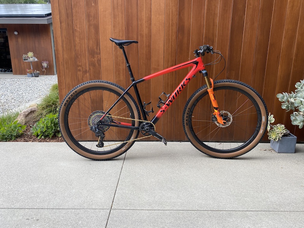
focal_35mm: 26
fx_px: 228
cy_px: 114
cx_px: 152
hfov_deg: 67.3
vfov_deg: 53.1
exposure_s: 1/405
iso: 32
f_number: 1.8
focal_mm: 4.25
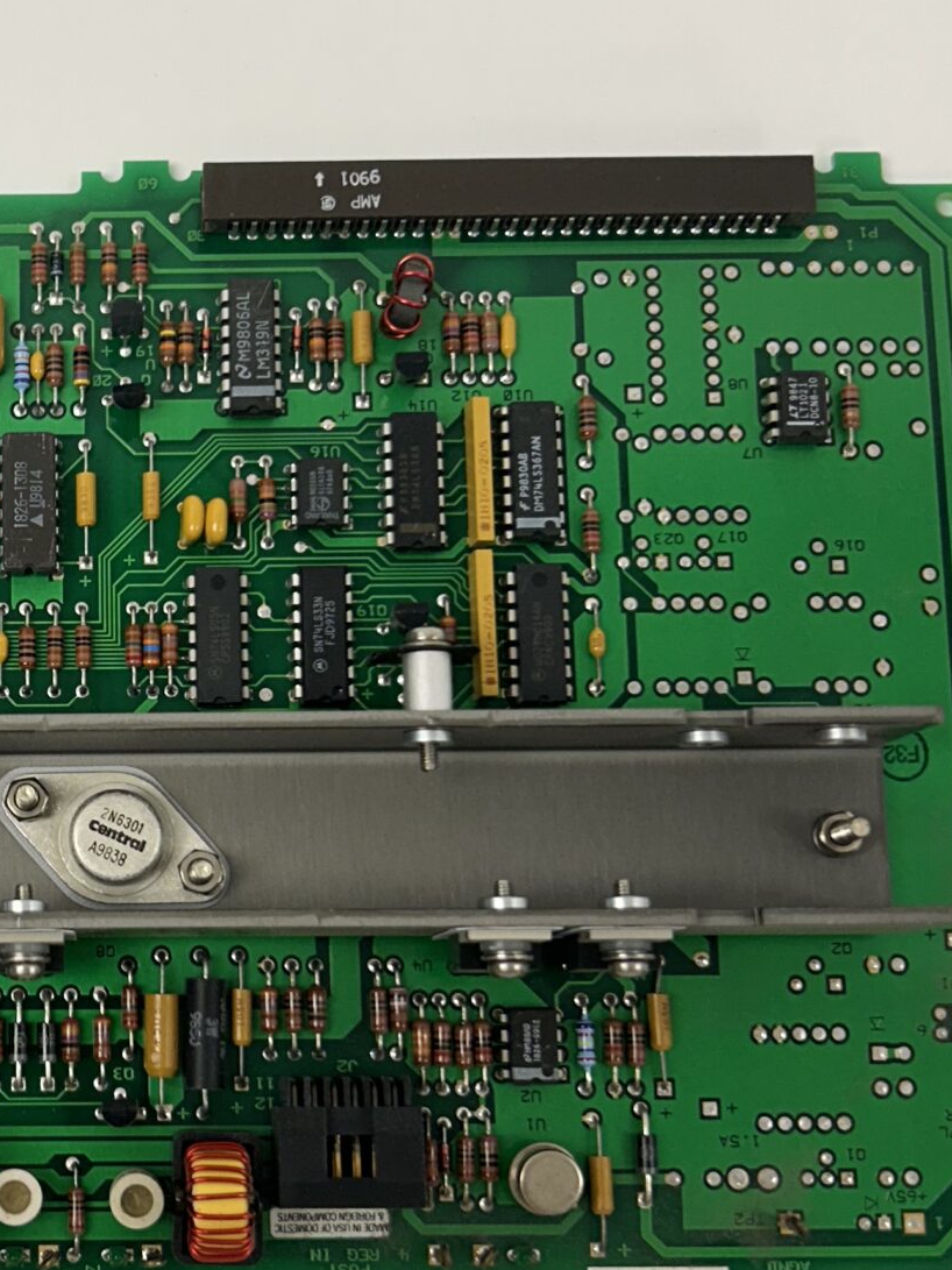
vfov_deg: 31.7
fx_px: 2237
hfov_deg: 23.2
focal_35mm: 61
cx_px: 31
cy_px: 684
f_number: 1.5
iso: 40
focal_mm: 5.7
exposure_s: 1/120
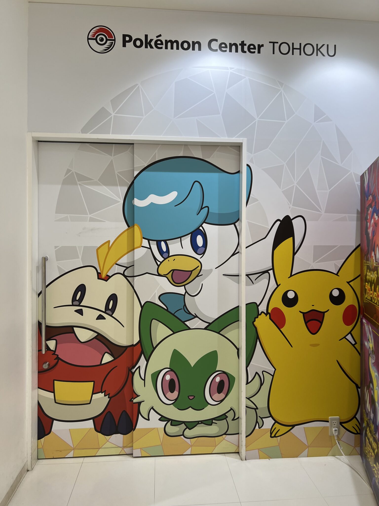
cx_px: 190
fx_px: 380
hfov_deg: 53.1
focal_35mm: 26
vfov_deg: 67.3
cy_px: 253
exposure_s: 1/100
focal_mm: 5.7
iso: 50
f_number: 1.5
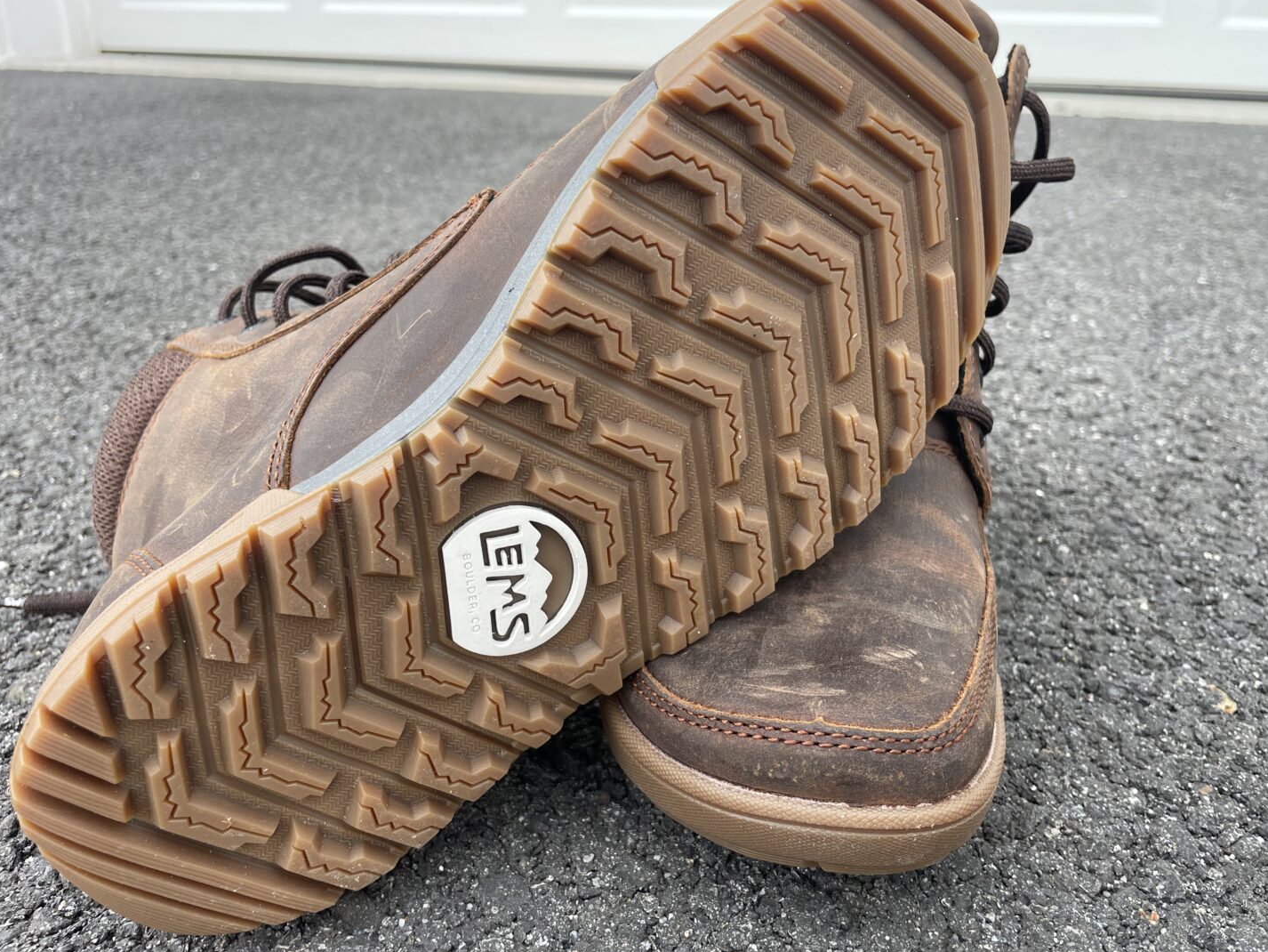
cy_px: 477
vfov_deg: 49.8
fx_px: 1026
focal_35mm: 28
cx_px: 665
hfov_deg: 63.4
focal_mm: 4.2
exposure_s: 1/254
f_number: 1.6
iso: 32
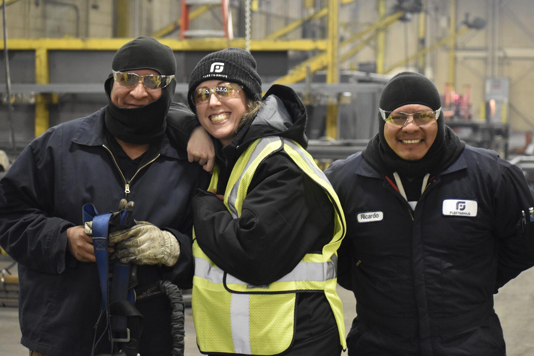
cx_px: 261
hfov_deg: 18.9
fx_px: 1602
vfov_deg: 12.7
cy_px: 173
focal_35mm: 108
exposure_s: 1/50
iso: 3200
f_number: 4.5
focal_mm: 70
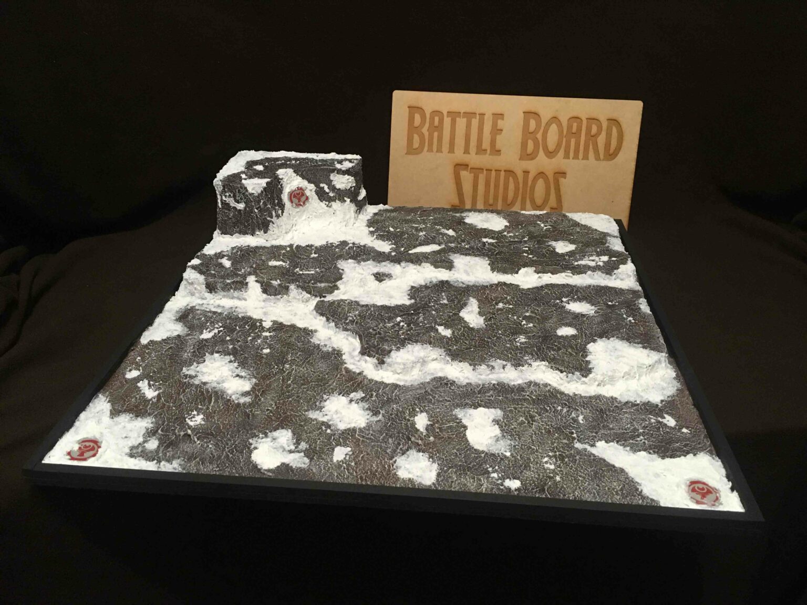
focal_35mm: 29
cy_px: 302
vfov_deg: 48.2
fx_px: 676
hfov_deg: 61.7
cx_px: 404
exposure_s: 1/30
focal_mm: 4.15
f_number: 2.2
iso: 200
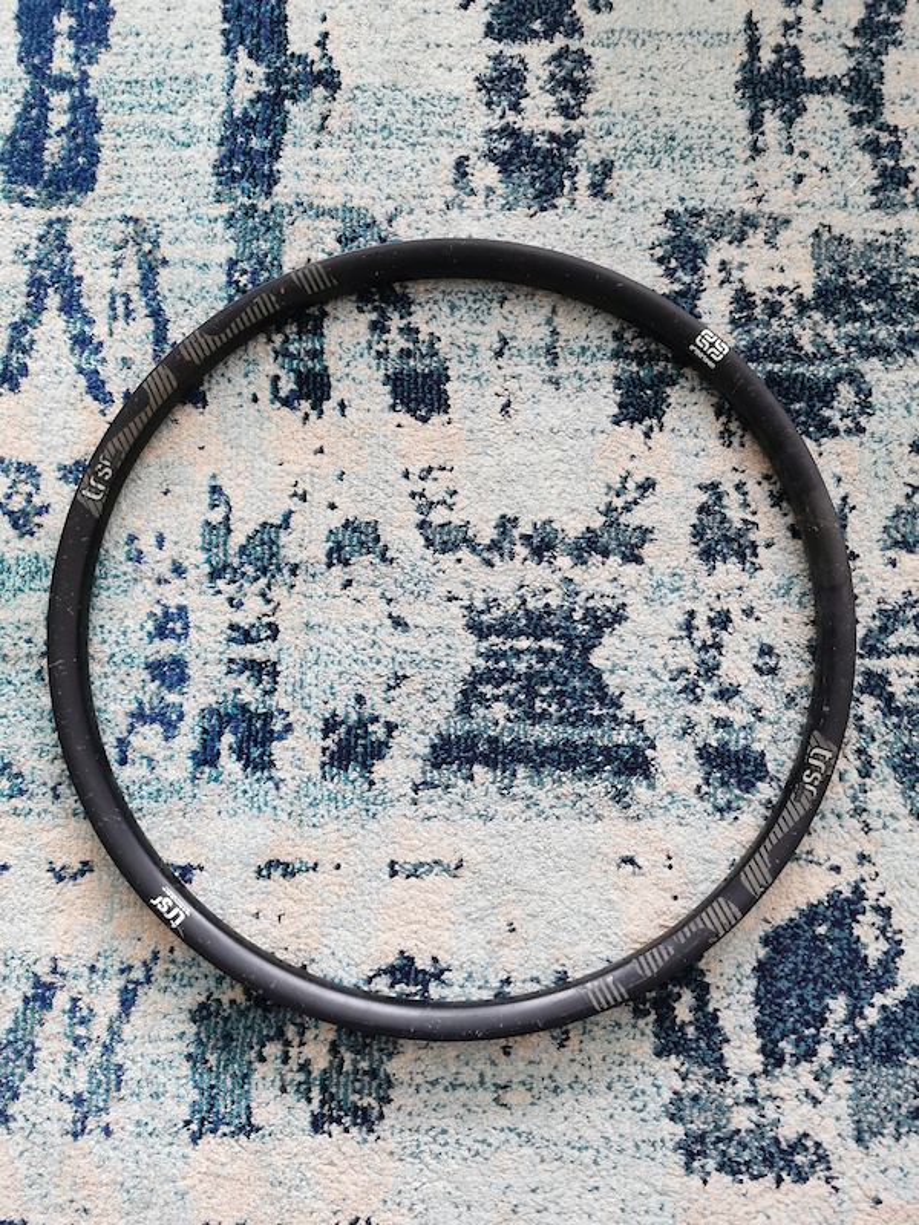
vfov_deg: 65.3
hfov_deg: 51.4
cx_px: 460
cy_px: 612
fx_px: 956
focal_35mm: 27
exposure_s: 1/50
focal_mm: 5.56
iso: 160
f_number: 1.6
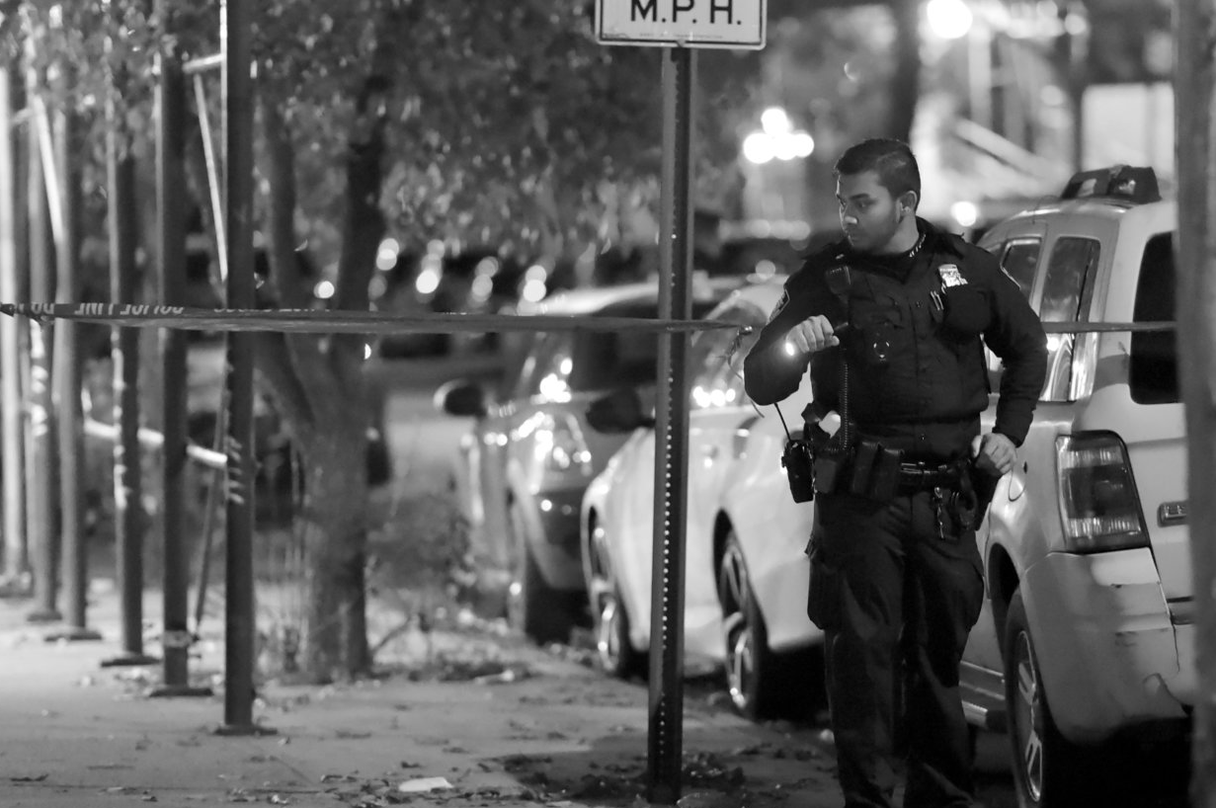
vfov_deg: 5.6
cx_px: 775
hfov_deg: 8.3
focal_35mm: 247
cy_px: 485
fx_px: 8334
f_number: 2.8
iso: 20000
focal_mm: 190
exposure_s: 1/125
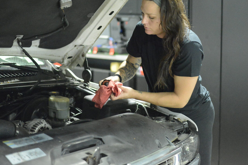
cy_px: 51
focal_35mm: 70
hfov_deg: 28.8
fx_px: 482
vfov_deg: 19.4
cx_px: 147
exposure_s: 1/3200
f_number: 1.8
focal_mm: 50
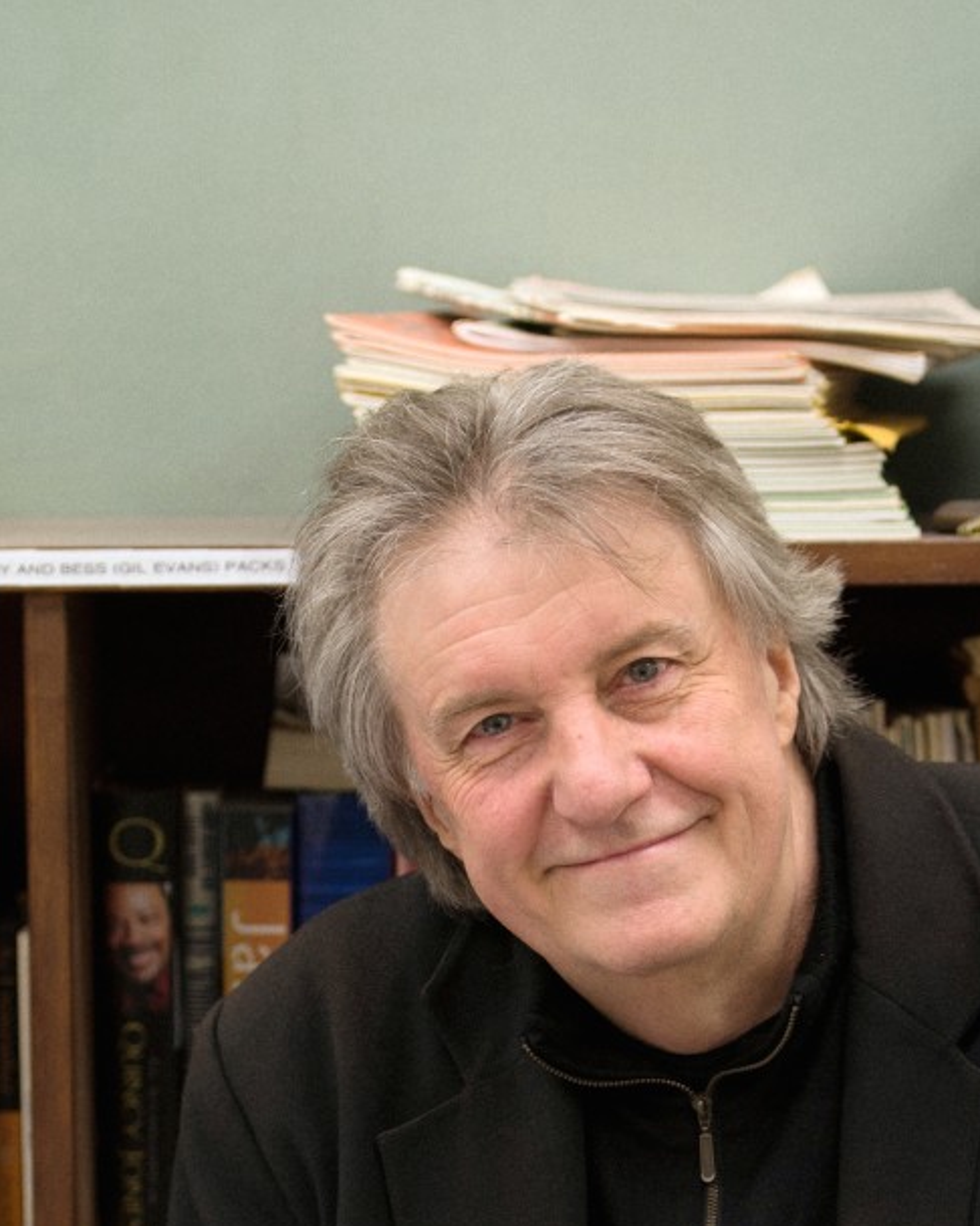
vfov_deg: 8.5
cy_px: 1317
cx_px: 482
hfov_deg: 6.9
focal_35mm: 225
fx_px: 8162
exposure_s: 1/125
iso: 400
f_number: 2.8
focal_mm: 95
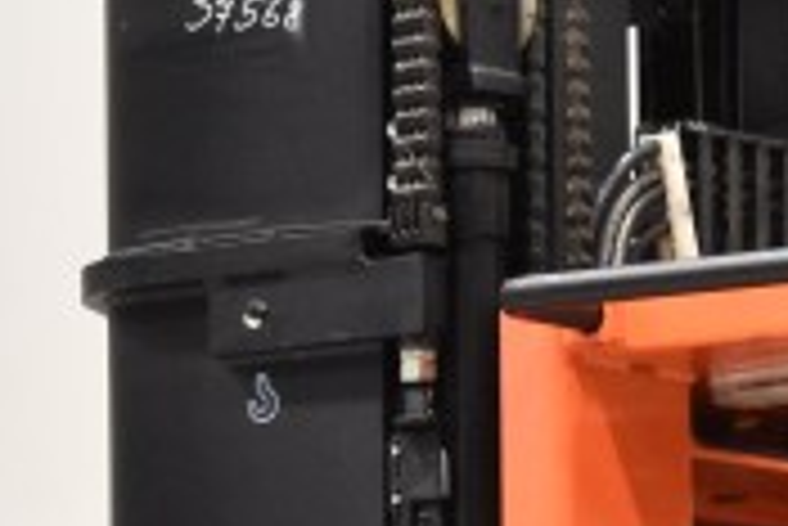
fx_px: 6769
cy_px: 1146
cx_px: 779
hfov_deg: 6.6
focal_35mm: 309
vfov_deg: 4.4
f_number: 4.5
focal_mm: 30
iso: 1600
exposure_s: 1/50
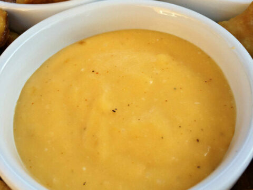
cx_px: 126
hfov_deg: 61.7
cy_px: 95
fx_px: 212
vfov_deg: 48.2
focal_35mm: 29
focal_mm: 4.15
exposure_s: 1/213
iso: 32
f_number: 2.2
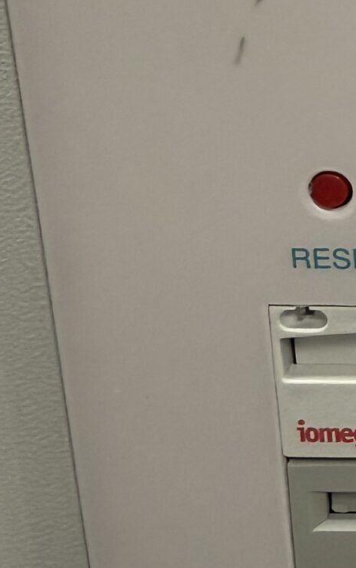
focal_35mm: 88
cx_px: 719
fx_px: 1365
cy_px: 20
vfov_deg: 22.7
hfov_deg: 12.9
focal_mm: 2.22
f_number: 2.2
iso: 200
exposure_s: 1/120
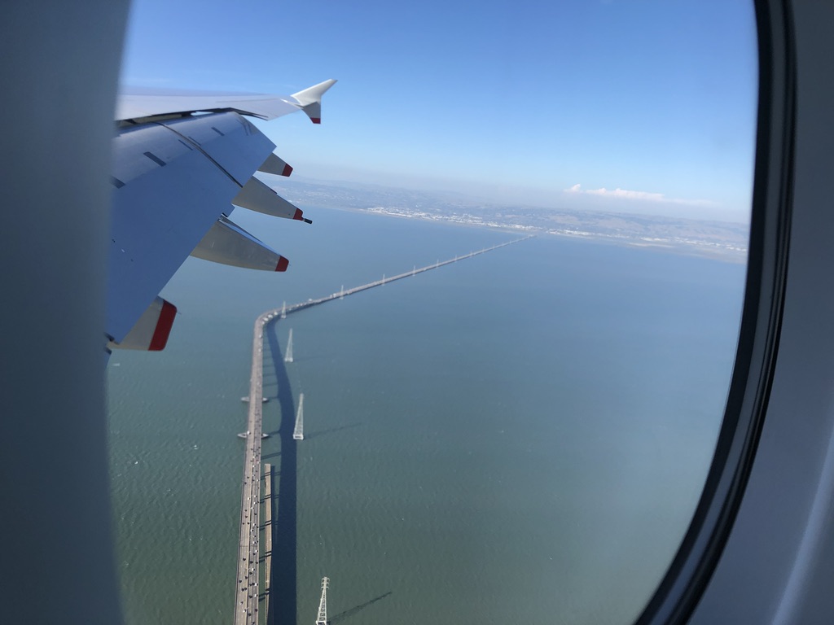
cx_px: 417
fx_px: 675
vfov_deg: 49.7
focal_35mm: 28
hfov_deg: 63.4
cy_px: 312
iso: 20
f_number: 1.8
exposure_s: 1/1499
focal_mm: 4
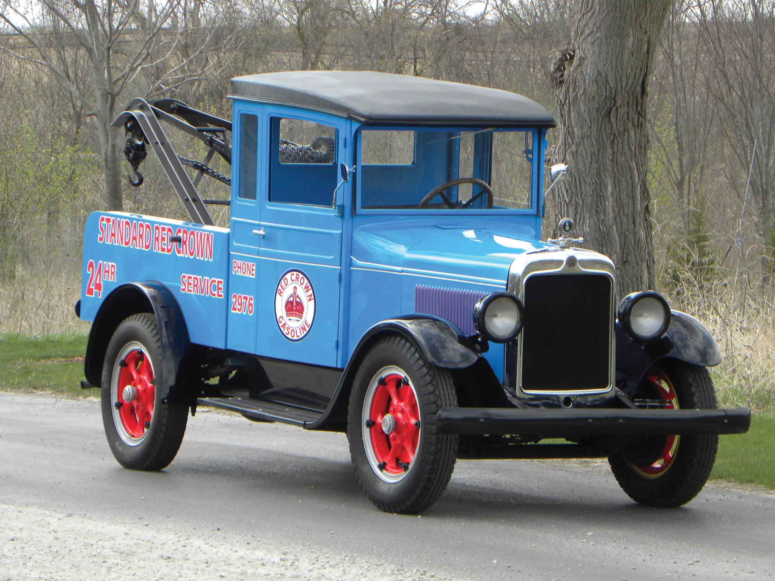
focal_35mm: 184
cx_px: 388
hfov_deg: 10.7
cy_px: 290
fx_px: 4119
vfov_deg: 8.1
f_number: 4.5
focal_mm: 32.7
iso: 64
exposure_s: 1/172
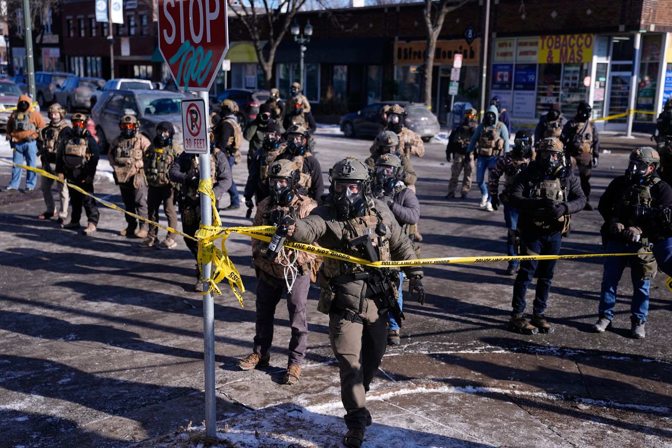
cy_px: 224
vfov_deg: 28.6
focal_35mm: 47
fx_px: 877
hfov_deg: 41.9
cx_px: 336
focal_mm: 47
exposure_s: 1/4000
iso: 200
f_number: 2.8
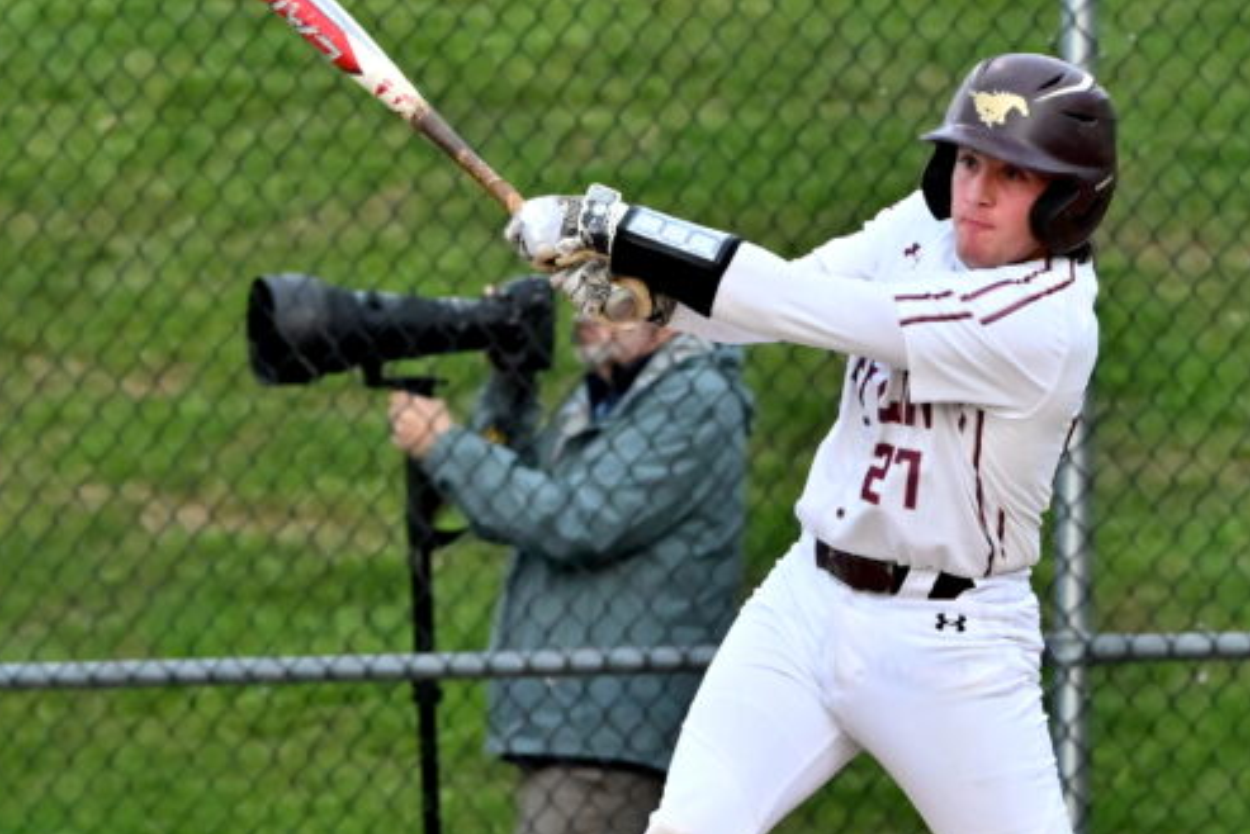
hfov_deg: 2.5
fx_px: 28132
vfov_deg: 1.7
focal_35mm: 810
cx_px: 733
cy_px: 579
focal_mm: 260
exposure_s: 1/1600
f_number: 5.6
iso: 3200
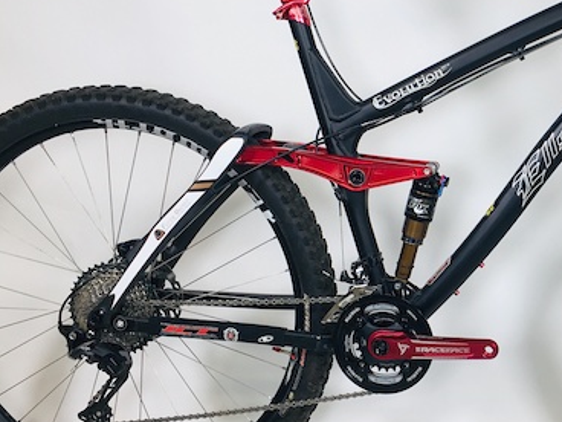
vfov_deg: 23.3
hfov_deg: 29.1
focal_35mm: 63
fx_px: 1023
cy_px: 191
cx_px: 536
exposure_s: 1/120
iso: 25
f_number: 2.2
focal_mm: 4.15
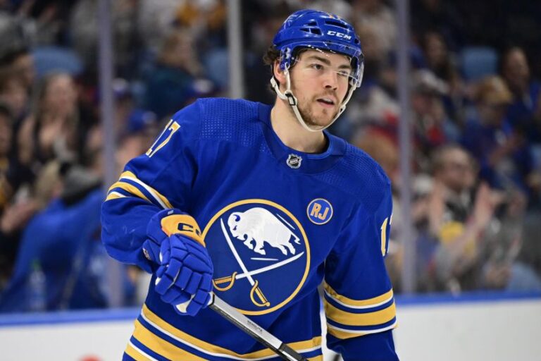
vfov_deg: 6.9
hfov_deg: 10.3
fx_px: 3005
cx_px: 270
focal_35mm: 200
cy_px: 180
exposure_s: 1/2000
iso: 3200
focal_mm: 200
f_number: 2.8
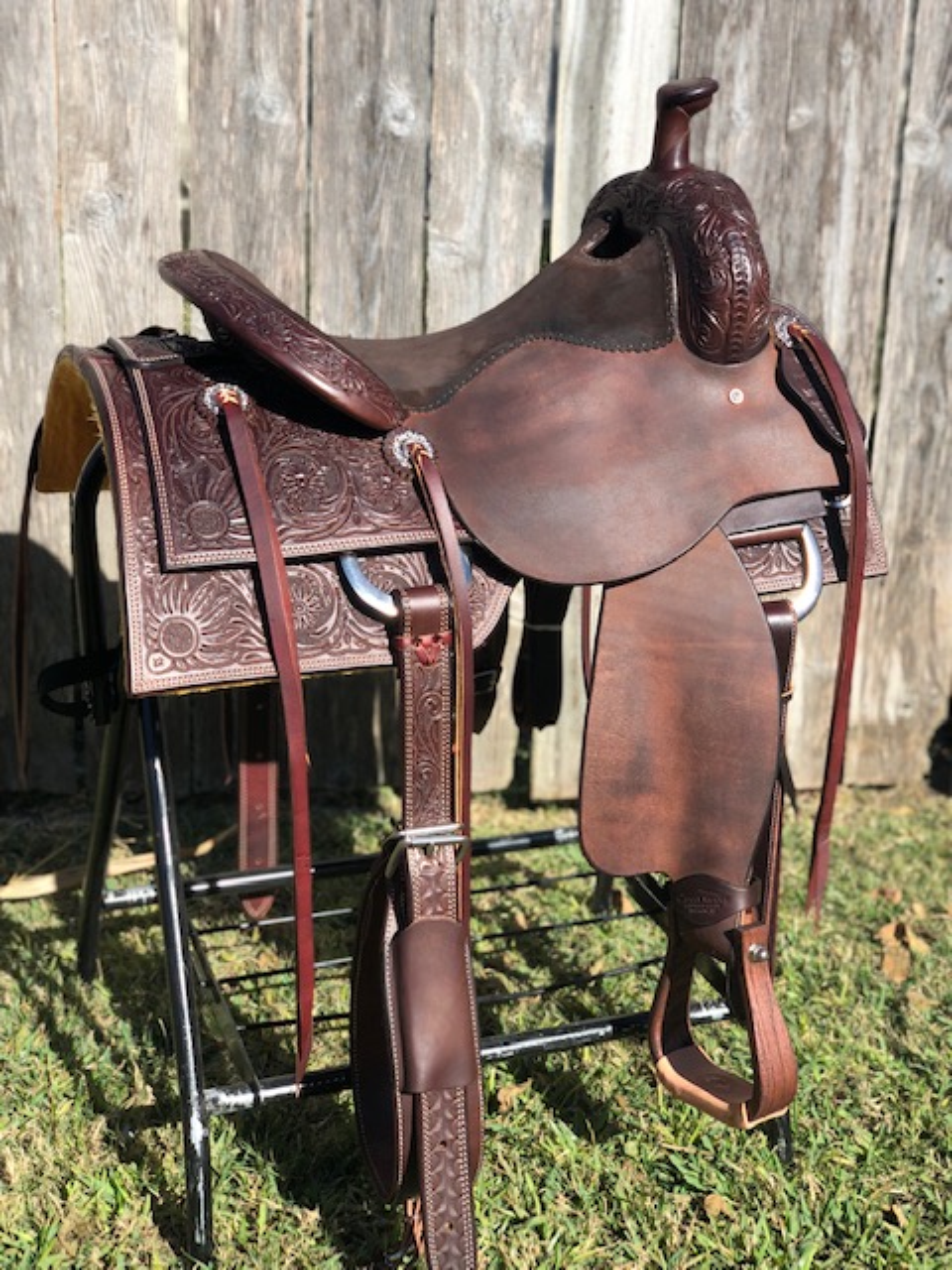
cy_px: 635
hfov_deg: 28.0
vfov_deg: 36.8
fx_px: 1907
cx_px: 476
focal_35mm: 52
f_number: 2.4
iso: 16
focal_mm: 6
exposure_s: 1/631
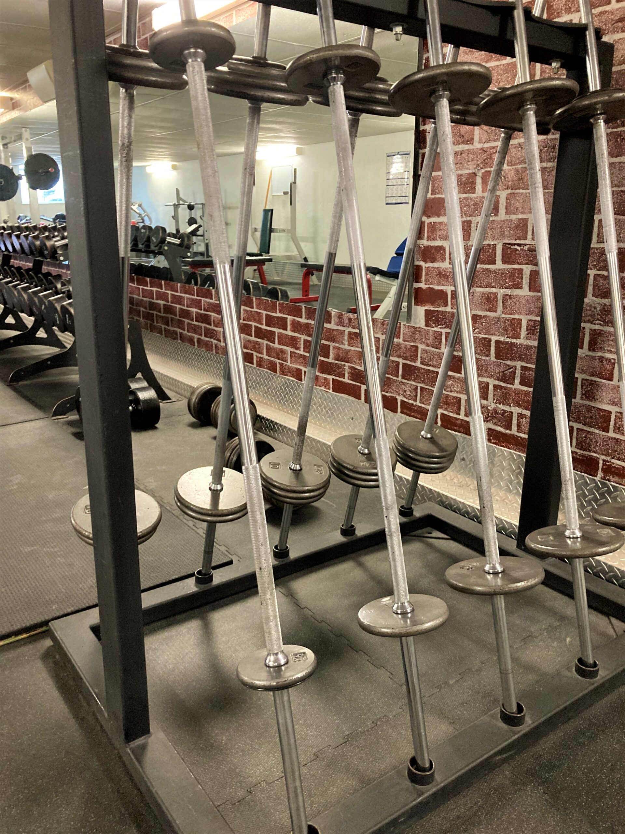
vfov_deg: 63.4
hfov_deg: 49.7
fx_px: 674
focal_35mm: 28
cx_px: 312
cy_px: 417
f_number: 1.8
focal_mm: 3.99
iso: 320
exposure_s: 1/40
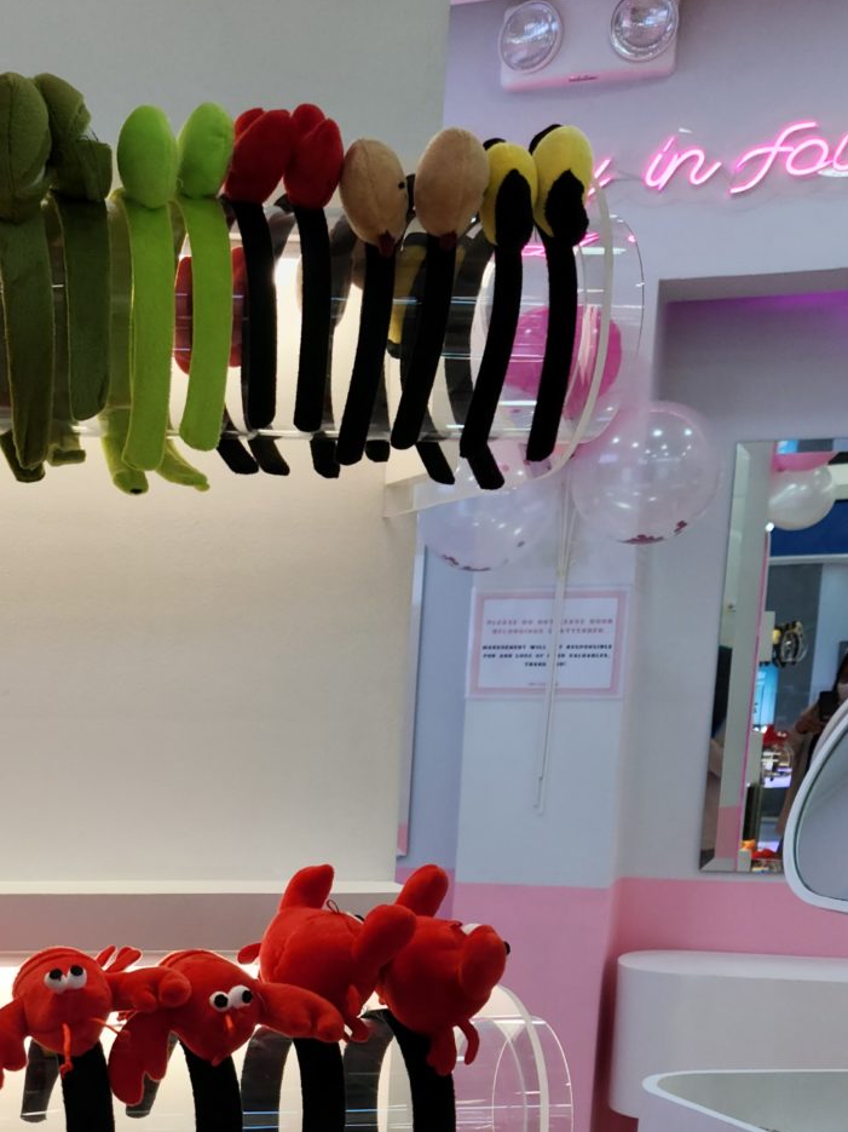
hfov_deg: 22.0
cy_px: 1119
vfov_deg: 28.9
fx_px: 2058
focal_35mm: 63
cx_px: -97
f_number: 1.8
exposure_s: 1/120
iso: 25
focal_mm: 5.4
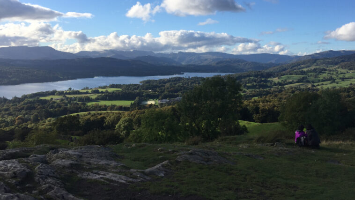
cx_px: 176
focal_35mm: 32
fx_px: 301
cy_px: 74
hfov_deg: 61.0
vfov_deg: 36.5
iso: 32
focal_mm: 4.15
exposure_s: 1/2198
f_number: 2.2
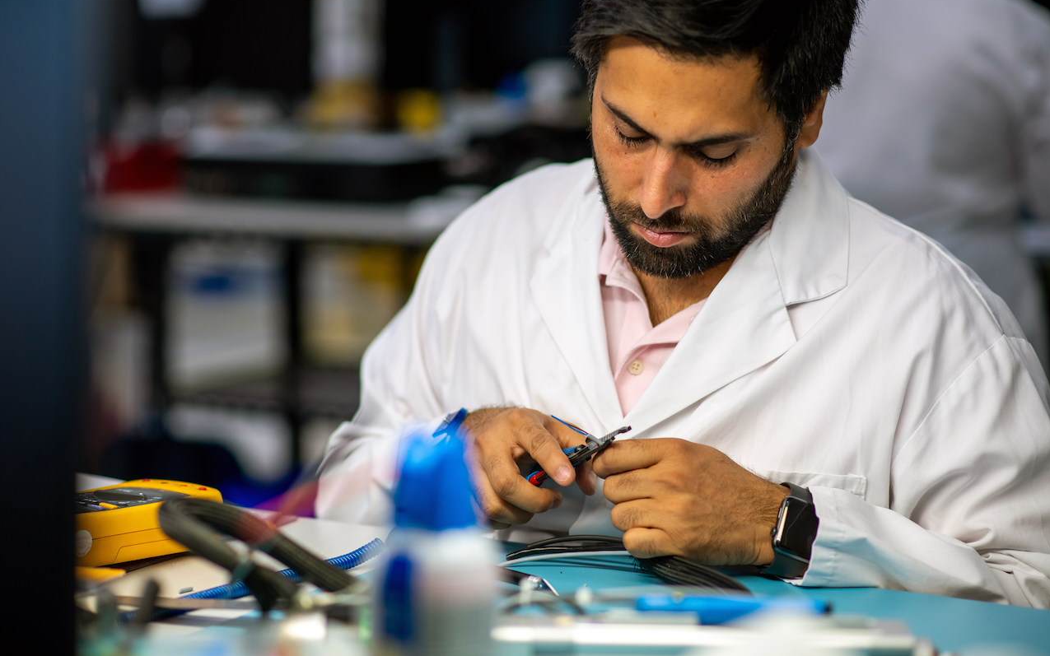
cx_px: 526
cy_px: 319
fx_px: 2490
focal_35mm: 87
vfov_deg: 15.0
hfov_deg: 23.8
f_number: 2.5
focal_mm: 85
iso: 500
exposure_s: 1/400
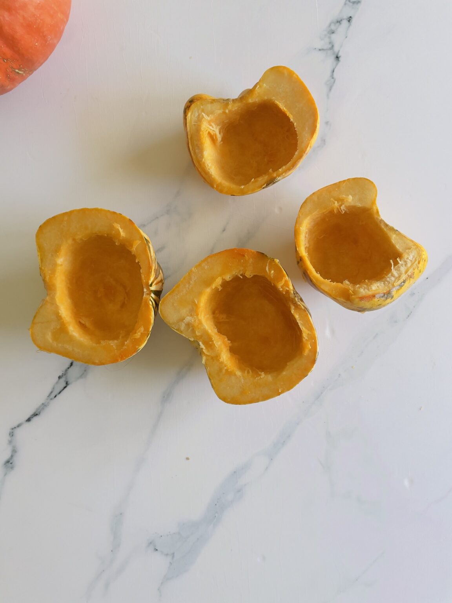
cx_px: 226
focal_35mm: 26
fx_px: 453
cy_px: 302
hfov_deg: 53.1
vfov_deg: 67.3
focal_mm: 4.2
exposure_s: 1/60
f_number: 1.6
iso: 160
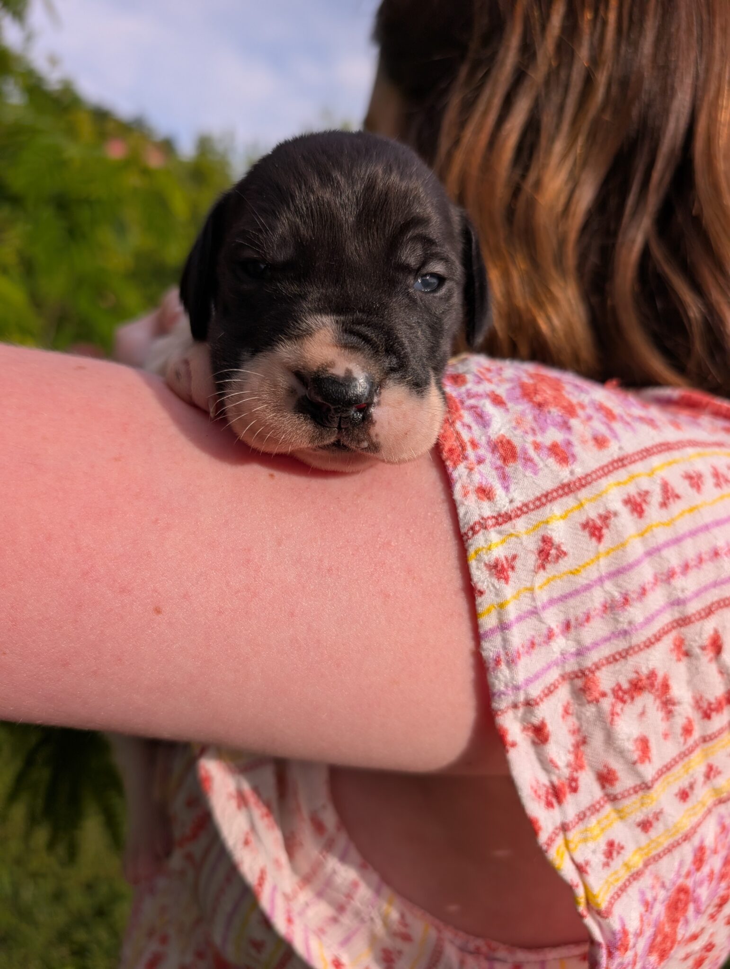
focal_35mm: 24
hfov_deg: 56.9
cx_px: 365
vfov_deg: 71.5
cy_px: 484
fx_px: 673
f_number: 1.68
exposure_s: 1/835
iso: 21
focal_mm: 6.9
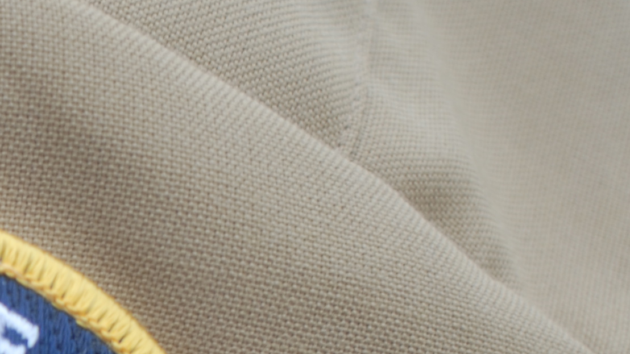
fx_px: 2205
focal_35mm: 132
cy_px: 584
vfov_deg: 8.9
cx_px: -287
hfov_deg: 15.2
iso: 100
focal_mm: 24
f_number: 2.8
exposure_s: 1/200
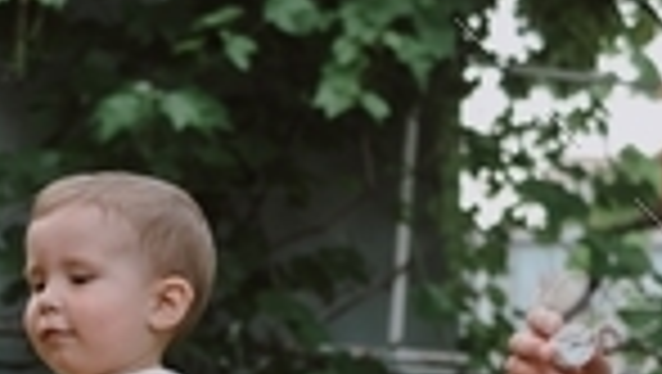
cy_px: 516
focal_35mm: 147
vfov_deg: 8.1
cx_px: 45
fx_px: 2583
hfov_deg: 14.4
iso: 320
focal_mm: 23
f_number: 1.8
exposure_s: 1/250
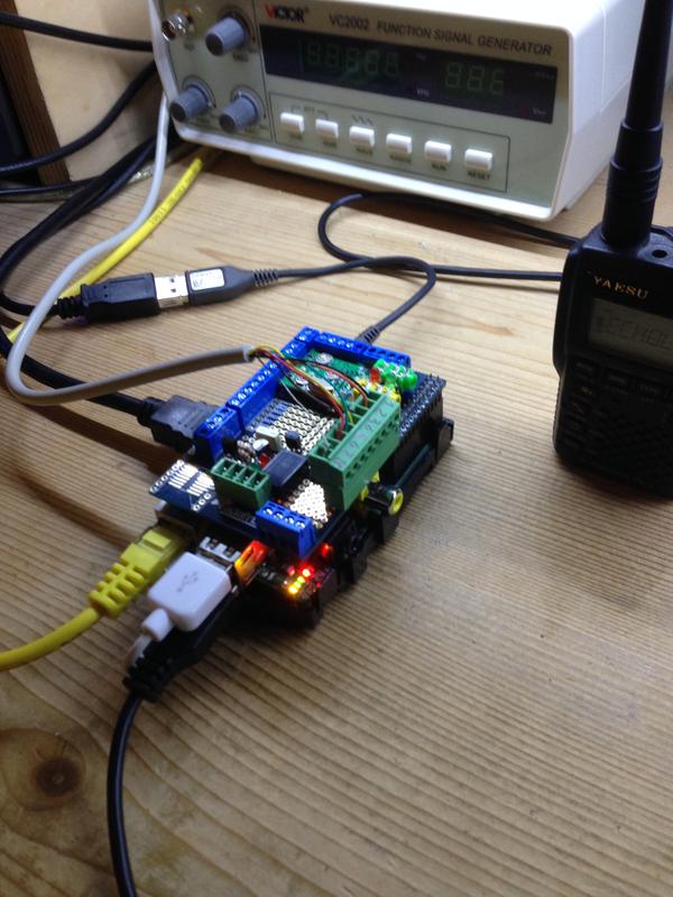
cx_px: 336
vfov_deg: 55.4
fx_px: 855
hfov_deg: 42.9
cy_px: 448
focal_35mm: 33
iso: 100
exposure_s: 1/20
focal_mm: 4.12
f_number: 2.4
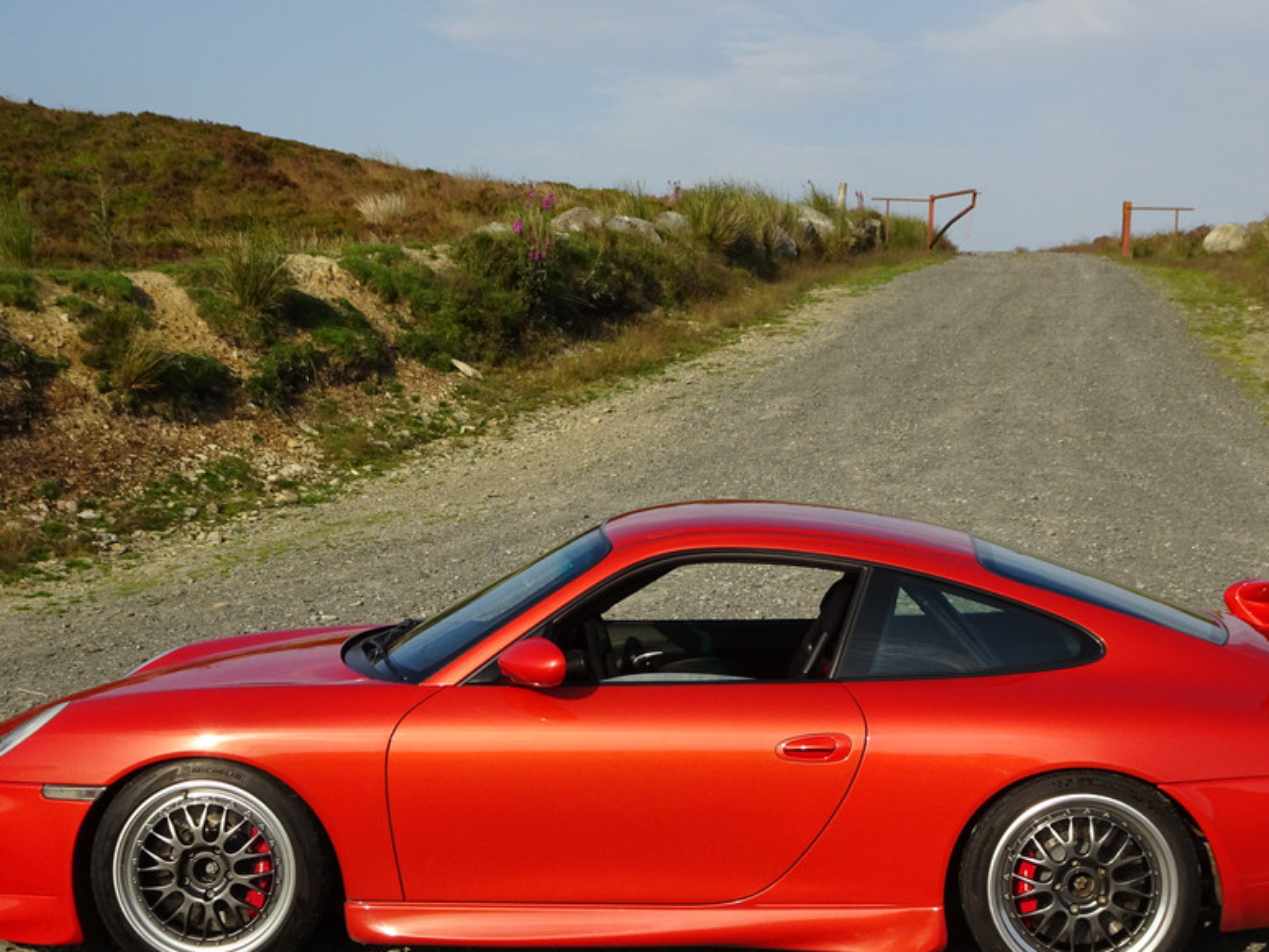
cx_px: 674
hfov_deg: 28.2
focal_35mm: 69
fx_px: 2530
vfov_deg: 21.3
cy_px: 520
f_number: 4.5
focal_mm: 8.51
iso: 80
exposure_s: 1/640
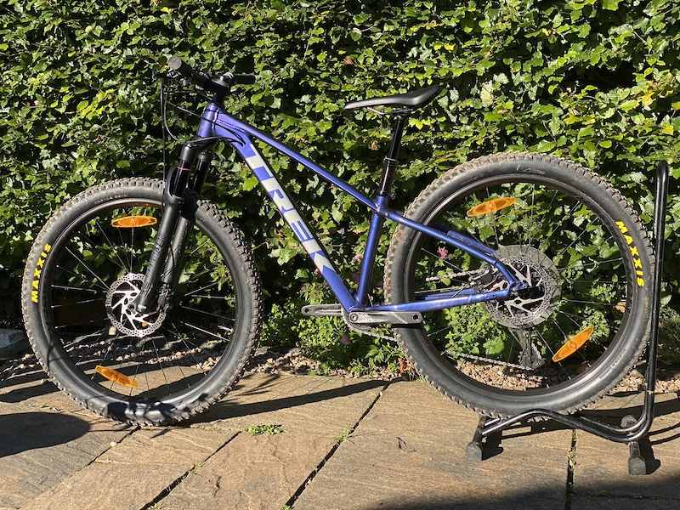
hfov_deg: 36.8
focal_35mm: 52
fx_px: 1021
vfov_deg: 28.0
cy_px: 255
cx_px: 340
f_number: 2
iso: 20
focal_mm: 6
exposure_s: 1/387
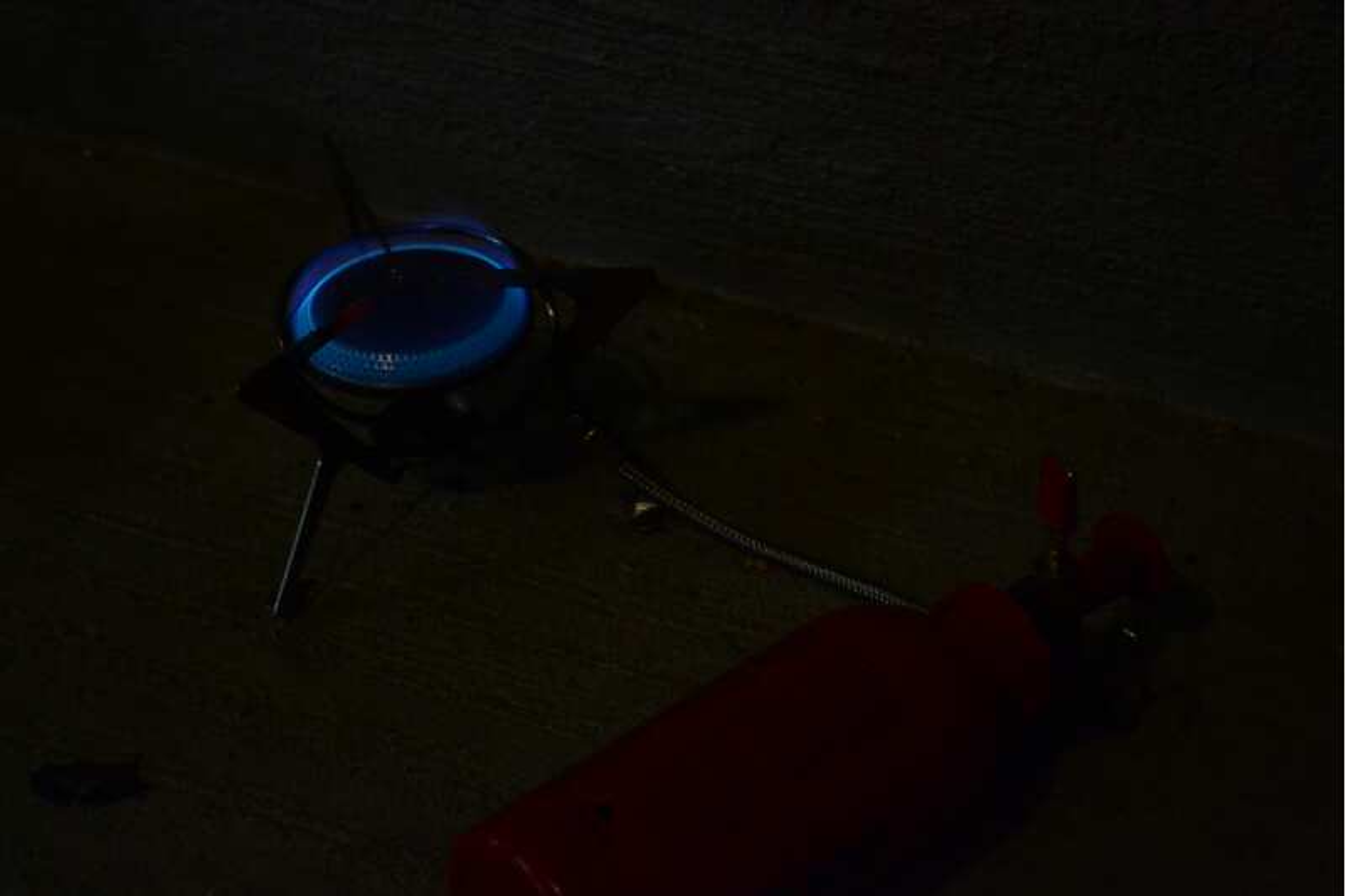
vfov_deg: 16.5
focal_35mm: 82
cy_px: 448
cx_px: 673
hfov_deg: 24.6
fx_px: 3084
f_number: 5.6
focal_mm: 55
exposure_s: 1/60
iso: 1600
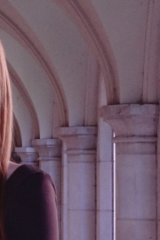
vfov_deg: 10.8
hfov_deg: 7.2
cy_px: 93
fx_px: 1273
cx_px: -5
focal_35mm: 191
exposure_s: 1/60
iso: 3200
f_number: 18
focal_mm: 34
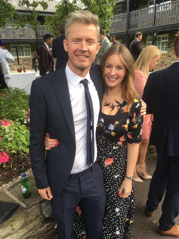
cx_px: 90
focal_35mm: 29
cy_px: 120
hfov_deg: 48.2
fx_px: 200
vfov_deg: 61.7
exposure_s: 1/100
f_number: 2.2
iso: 25
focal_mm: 4.15
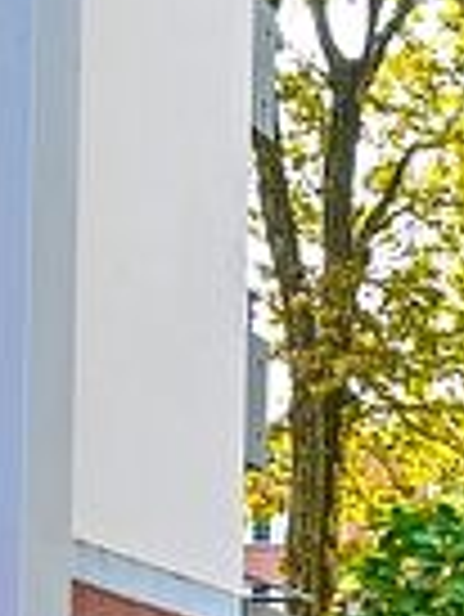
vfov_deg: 11.4
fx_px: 2935
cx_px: 1536
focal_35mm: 164
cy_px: 976
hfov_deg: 7.6
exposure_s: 1/100
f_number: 6.3
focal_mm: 33.5
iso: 160
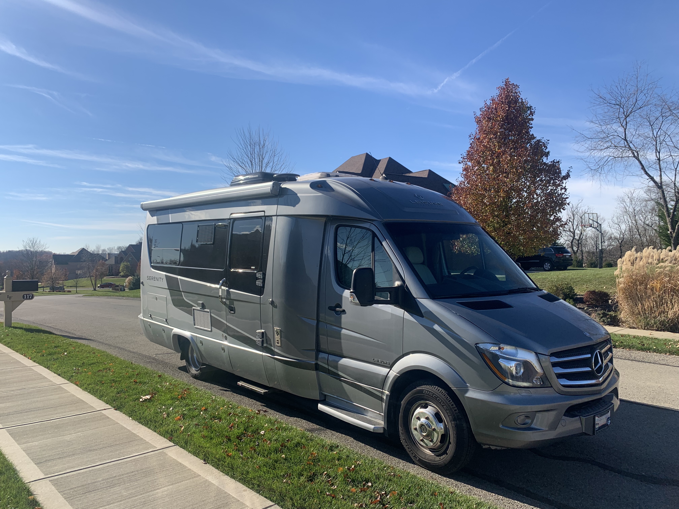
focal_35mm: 26
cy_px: 254
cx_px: 340
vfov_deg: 53.1
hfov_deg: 67.3
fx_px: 510
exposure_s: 1/2208
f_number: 1.8
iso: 25
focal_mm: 4.25
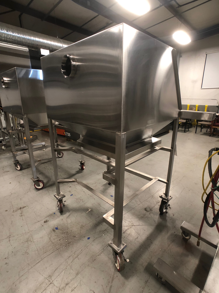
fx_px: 236
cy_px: 146
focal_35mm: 28
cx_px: 110
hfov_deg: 49.7
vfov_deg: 63.4
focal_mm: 4
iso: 64
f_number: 1.8
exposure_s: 1/15
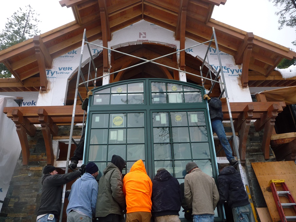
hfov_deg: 63.4
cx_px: 148
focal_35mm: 28
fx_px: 239
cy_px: 111
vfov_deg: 49.7
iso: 100
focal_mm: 4.7
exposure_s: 1/60
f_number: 3.3
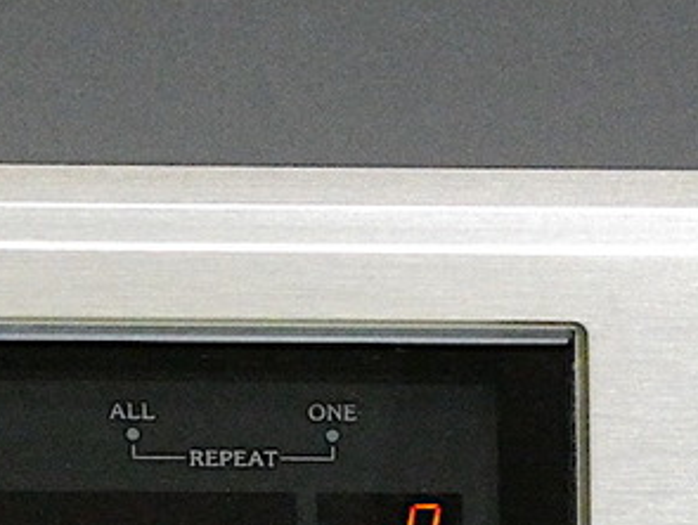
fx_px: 8136
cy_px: 731
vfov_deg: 3.7
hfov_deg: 4.9
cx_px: 686
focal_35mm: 403
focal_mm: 22.3
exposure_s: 1/50
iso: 1600
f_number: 5.2
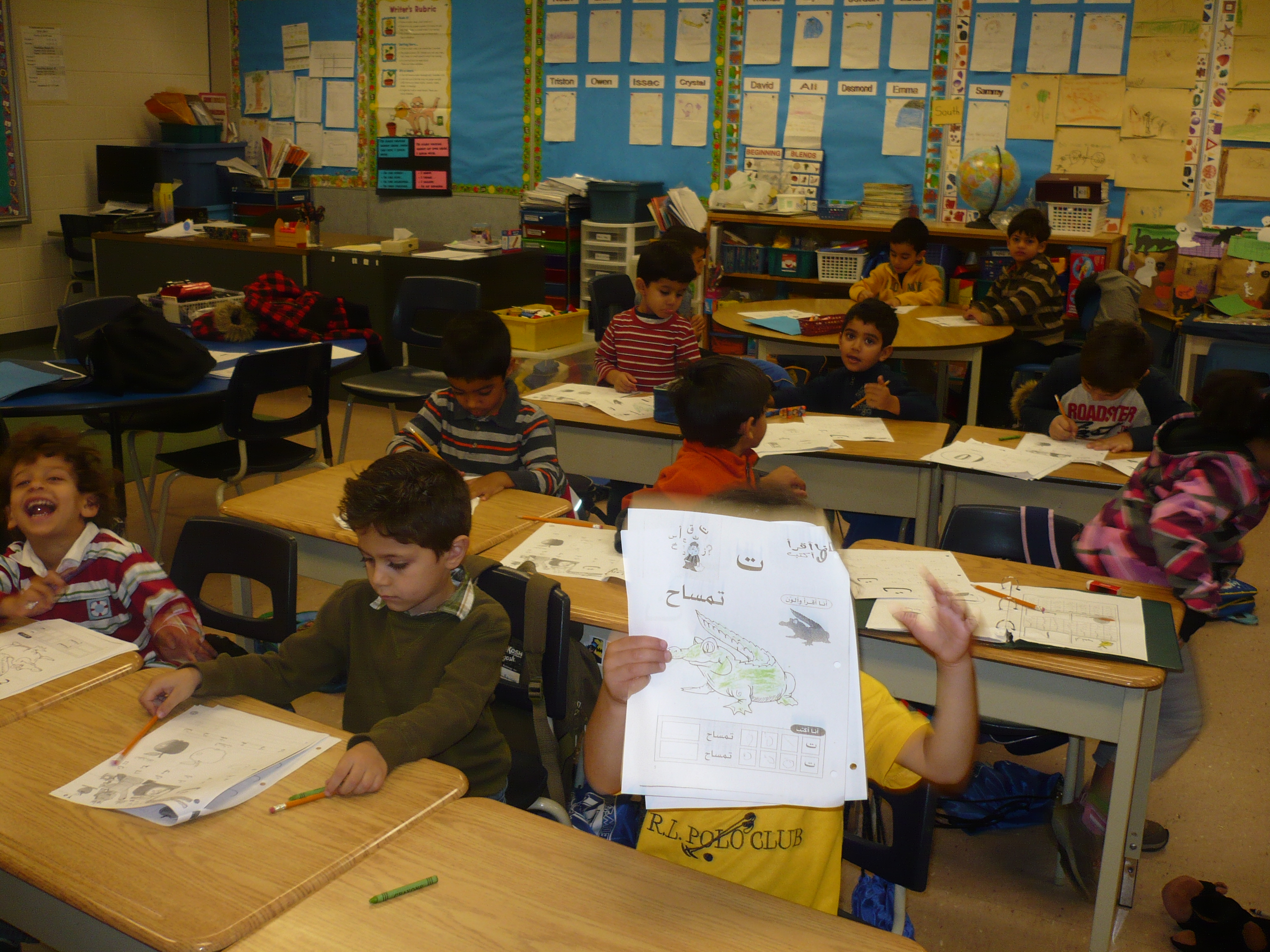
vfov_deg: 40.7
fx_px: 1284
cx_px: 635
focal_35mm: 35
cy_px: 476
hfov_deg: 52.6
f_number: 2.8
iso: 100
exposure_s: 1/30
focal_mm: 5.8
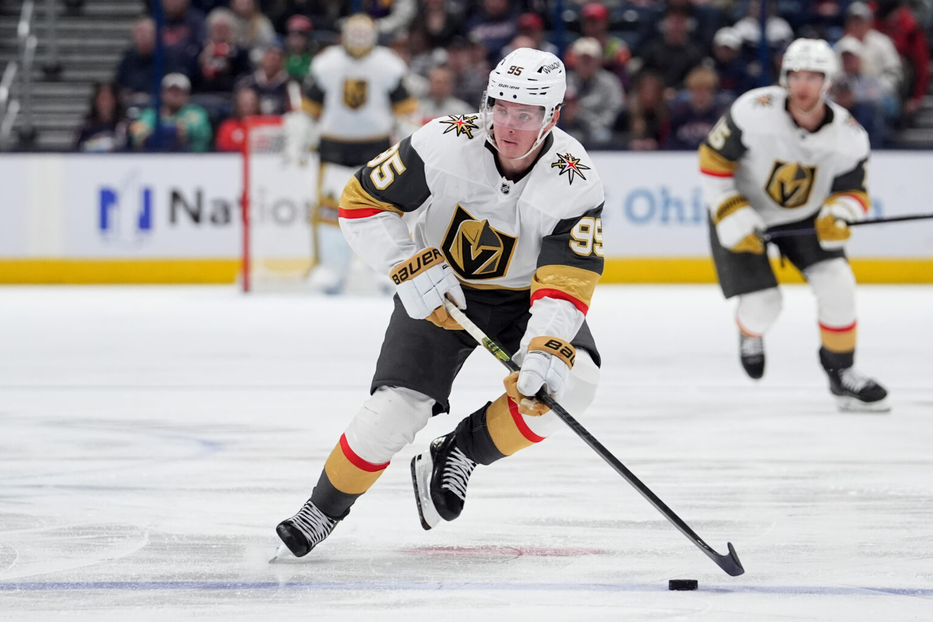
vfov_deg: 7.2
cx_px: 466
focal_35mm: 192
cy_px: 311
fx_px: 4976
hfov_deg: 10.7
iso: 3200
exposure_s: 1/1600
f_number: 3.5
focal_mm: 192
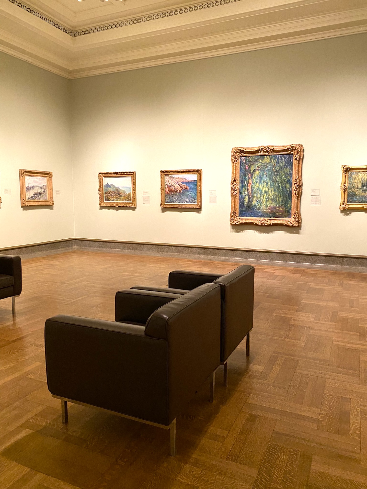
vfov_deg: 67.3
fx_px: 368
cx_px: 184
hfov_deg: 53.1
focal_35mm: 26
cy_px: 244
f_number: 1.8
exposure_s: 1/40
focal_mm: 4.25
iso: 400
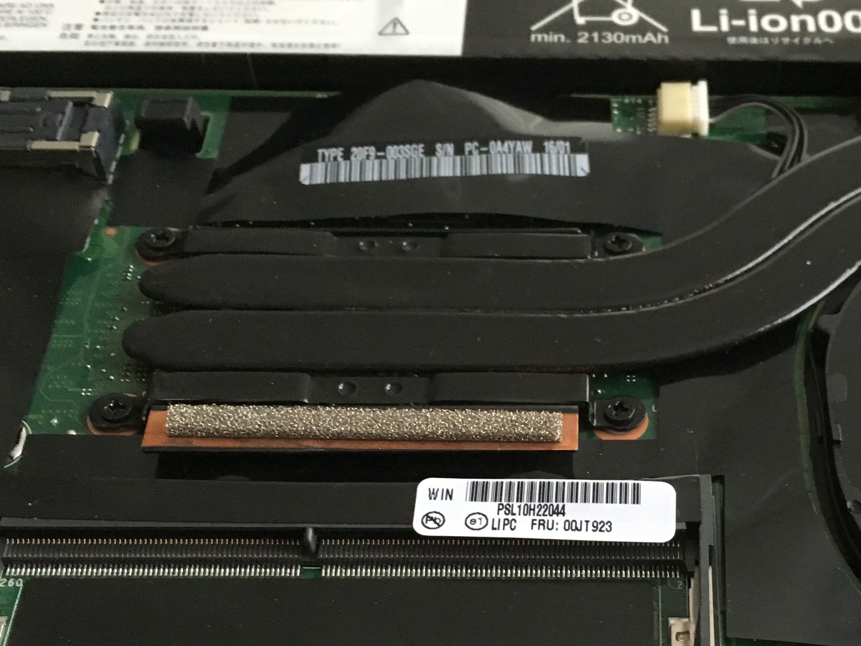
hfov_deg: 34.9
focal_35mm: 54
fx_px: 1343
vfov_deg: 26.5
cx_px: 632
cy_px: 520
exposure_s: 1/17
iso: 200
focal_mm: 4.15
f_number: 2.2
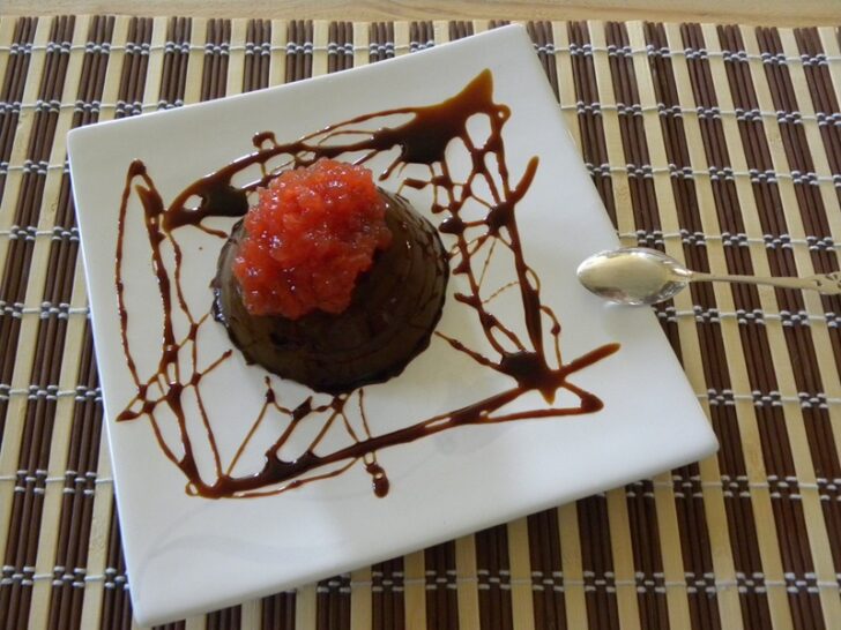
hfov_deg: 55.4
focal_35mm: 33
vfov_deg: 42.9
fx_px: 802
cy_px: 315
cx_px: 420
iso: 400
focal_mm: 5.9
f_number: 2.8
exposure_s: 1/60
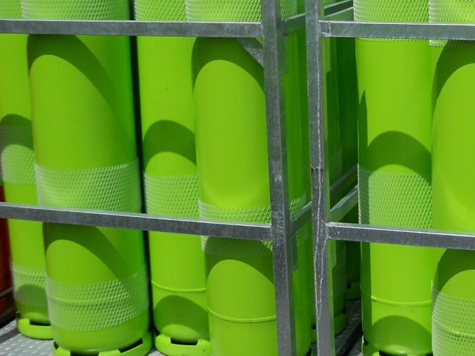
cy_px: 115
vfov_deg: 20.9
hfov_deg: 27.1
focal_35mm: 70
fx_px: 961
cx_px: 392
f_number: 5.5
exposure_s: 1/640
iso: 80
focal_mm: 6.72
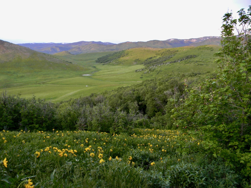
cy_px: 94
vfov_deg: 49.7
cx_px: 126
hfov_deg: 63.4
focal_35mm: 28
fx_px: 203
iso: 98
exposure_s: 1/30
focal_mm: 5
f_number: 3.5
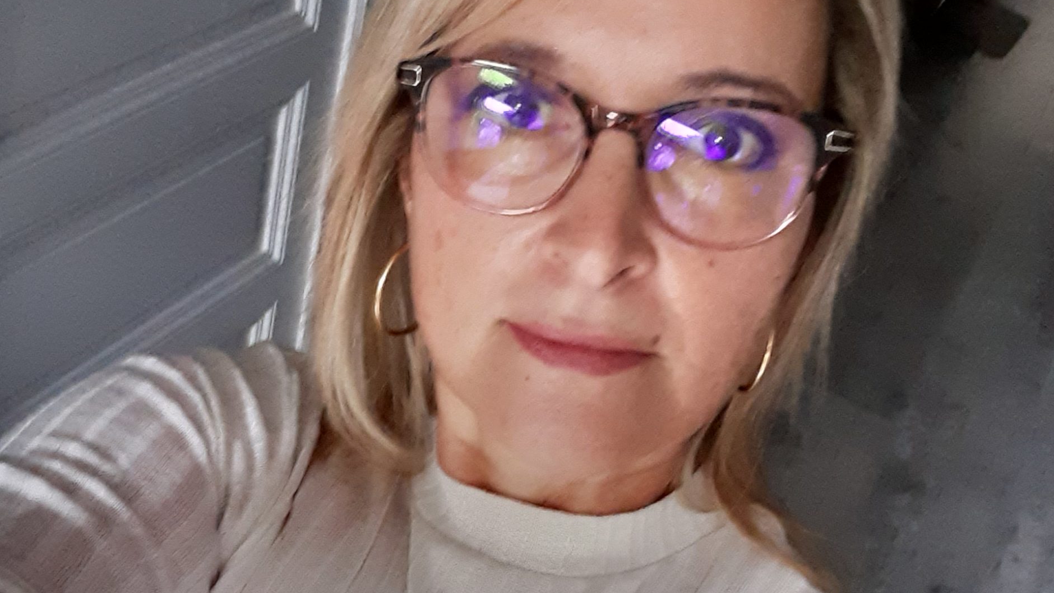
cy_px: 443
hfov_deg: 44.6
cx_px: 538
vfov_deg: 25.7
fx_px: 1285
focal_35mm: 46
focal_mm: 2.61
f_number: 2
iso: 500
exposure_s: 1/17
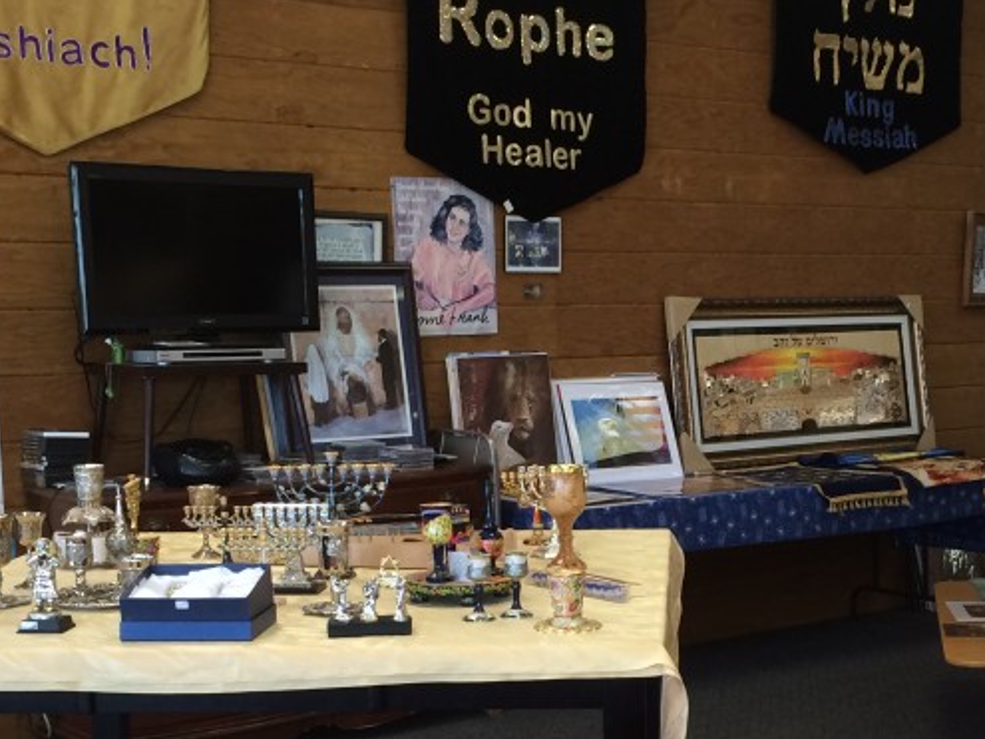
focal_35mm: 60
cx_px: 681
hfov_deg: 31.9
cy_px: 568
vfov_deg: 24.1
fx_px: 1707
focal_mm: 4.15
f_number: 2.2
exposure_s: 1/40
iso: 32
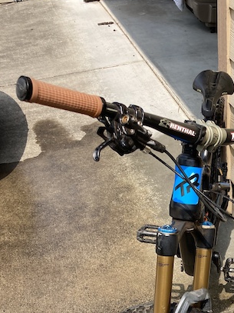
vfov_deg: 32.6
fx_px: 496
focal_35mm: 55
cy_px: 301
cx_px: 212
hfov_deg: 25.7
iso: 20
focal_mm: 3.99
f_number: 1.8
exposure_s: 1/1412
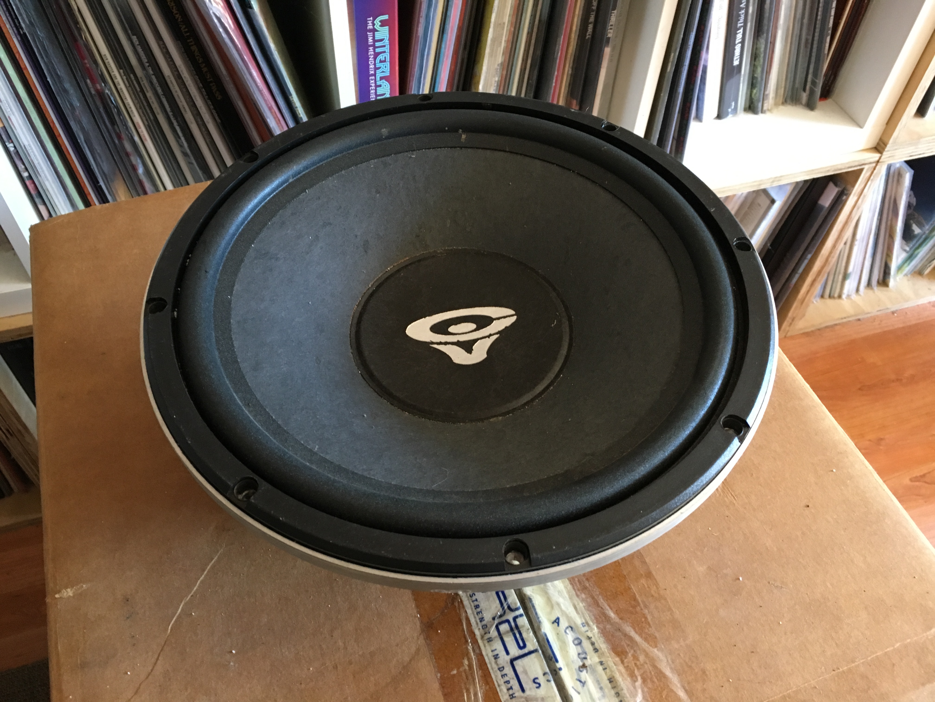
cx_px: 468
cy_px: 351
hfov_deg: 61.7
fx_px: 783
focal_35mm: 29
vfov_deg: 48.2
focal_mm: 4.15
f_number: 2.2
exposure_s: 1/20
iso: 200
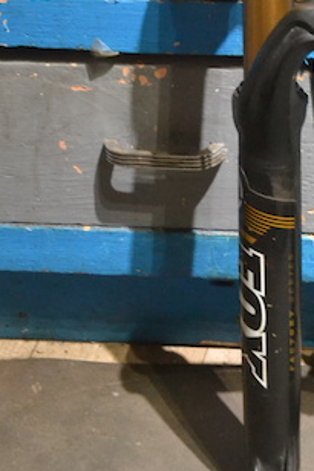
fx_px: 1532
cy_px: -46
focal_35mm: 117
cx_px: 358
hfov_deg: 11.5
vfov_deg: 17.0
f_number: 5.6
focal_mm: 30
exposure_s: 1/10
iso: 3200
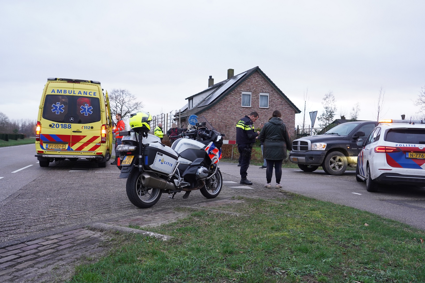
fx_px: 378
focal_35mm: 32
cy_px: 142
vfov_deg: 41.1
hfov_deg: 58.7
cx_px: 212
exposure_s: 1/50
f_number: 5.6
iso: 800
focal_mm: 32
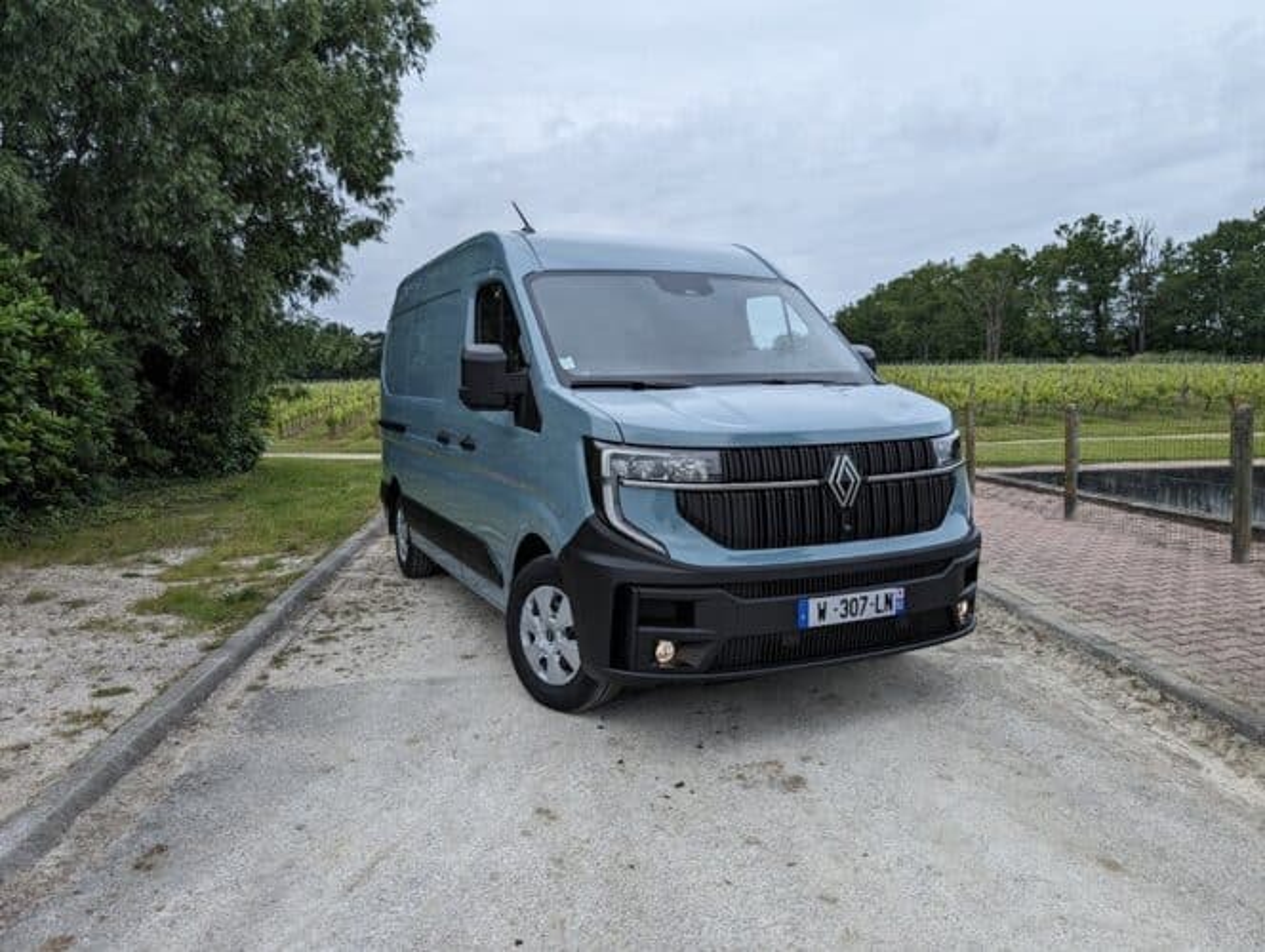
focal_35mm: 24
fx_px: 878
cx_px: 632
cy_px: 476
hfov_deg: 71.5
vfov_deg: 56.9
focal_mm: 6.9
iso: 21
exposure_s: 1/794
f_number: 1.68
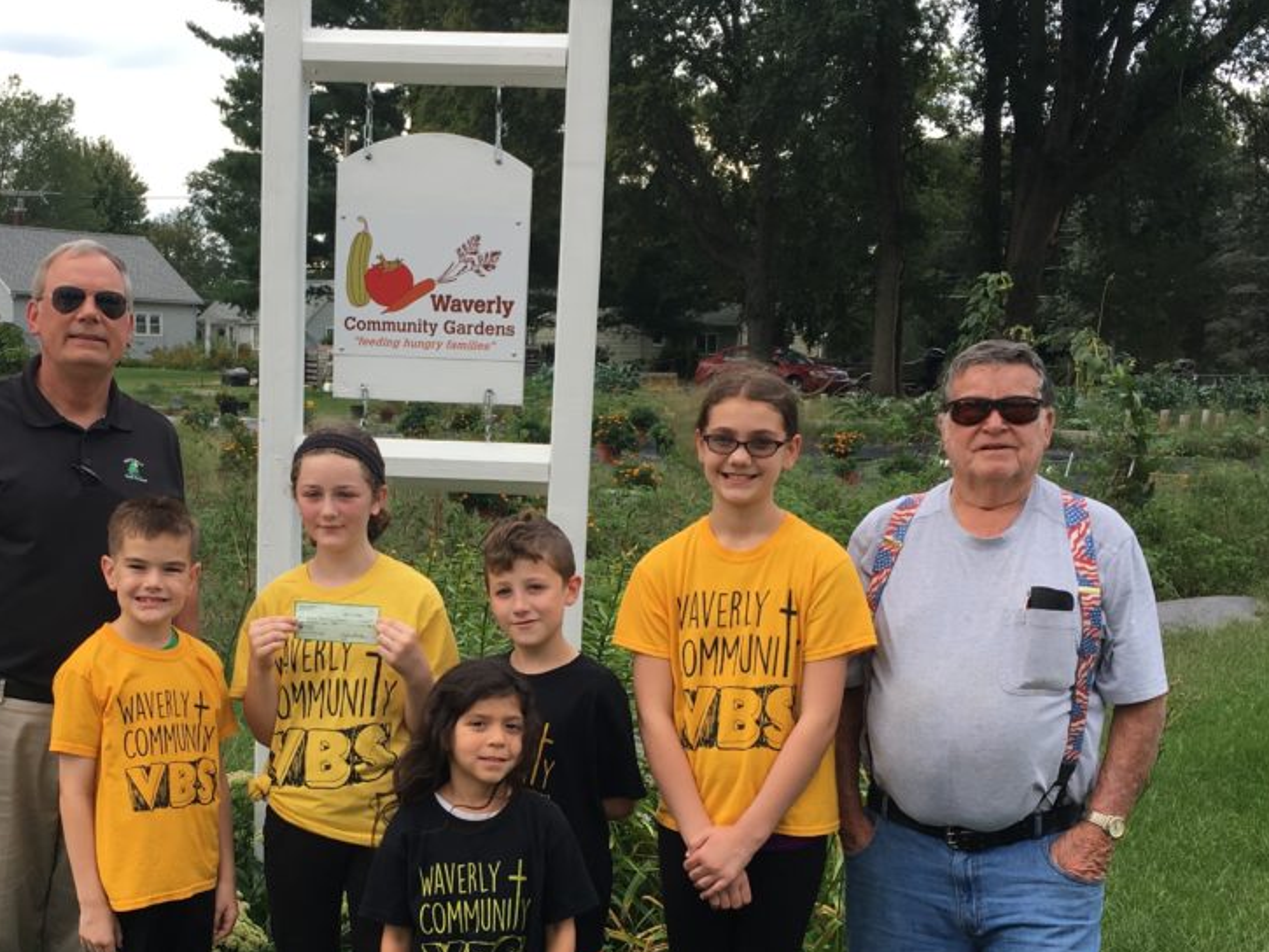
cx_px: 457
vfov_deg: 30.0
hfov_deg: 39.3
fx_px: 1760
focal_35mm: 48
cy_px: 642
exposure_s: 1/265
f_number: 2.2
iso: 25
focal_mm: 4.15
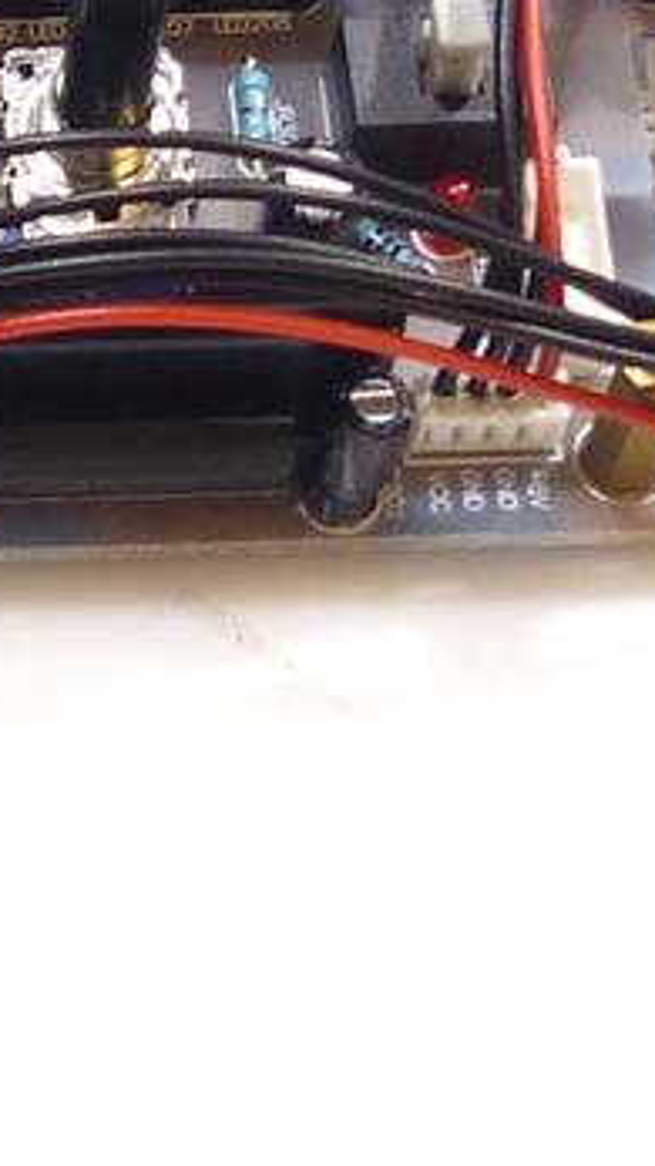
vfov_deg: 12.6
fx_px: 5129
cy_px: -299
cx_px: -749
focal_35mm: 166
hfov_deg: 7.0
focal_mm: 5.5
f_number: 2.8
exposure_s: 1/30
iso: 80
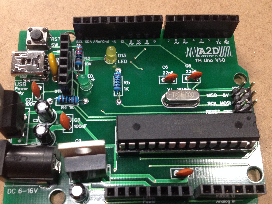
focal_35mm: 45
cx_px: 122
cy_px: 111
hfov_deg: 42.0
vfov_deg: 32.2
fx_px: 354
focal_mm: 4.28
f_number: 2.4
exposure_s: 1/20
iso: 200
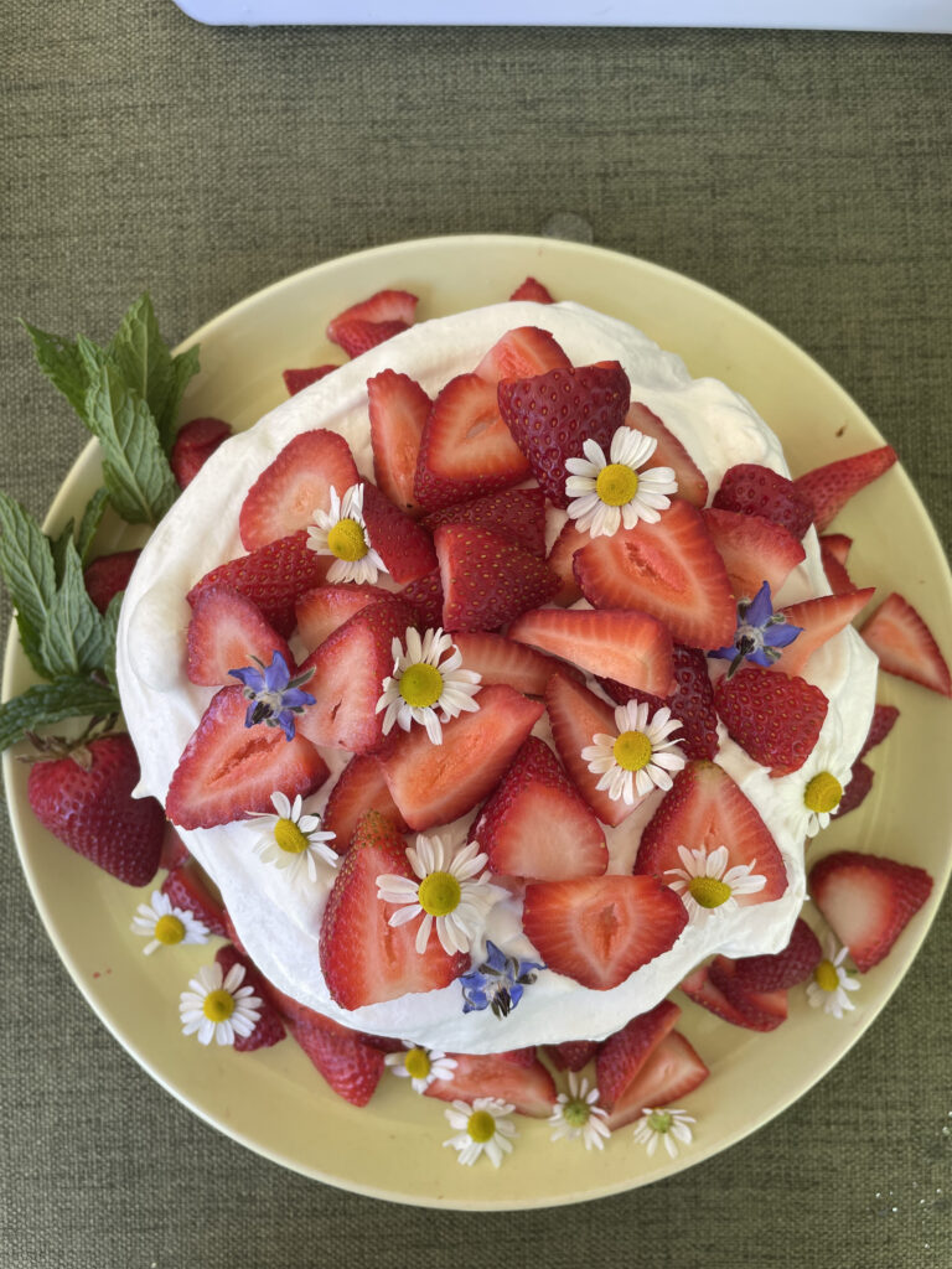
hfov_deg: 53.1
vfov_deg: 67.3
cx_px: 476
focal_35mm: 26
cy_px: 634
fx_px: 953
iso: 40
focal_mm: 4.2
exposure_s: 1/121
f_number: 1.6
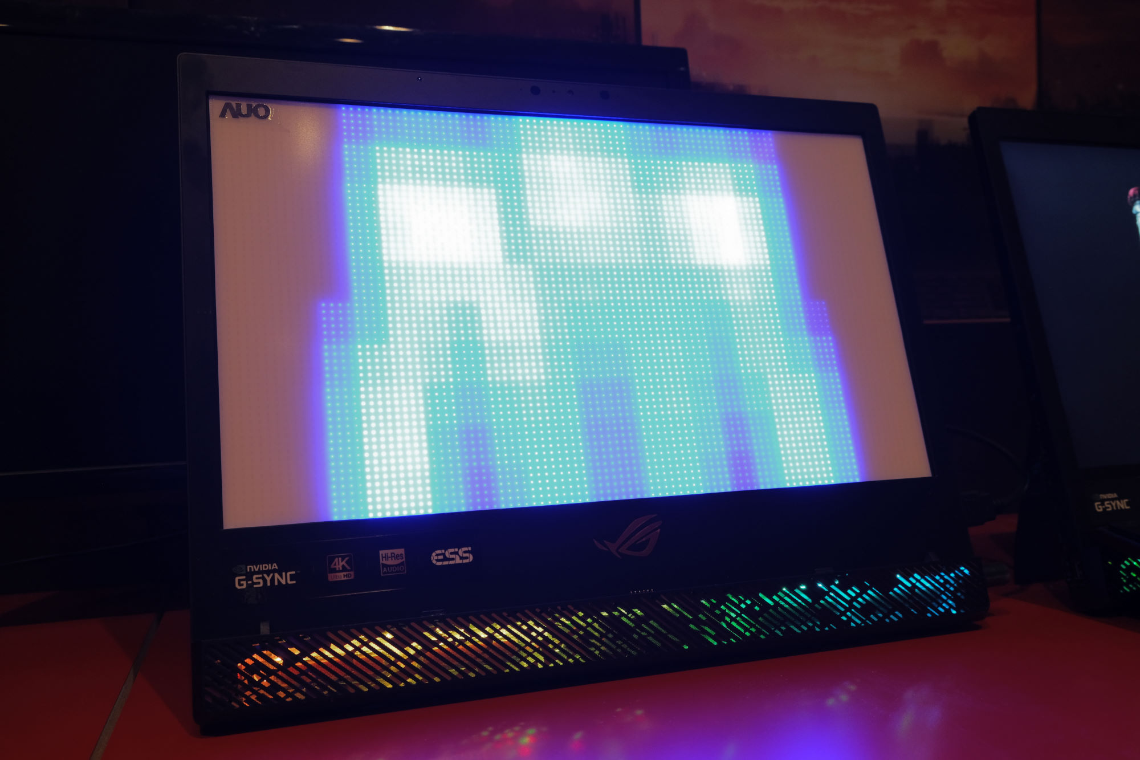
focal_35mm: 31
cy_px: 380
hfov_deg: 60.3
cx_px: 570
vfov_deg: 42.3
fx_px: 982
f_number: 5.6
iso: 1000
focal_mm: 20.5
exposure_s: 1/30
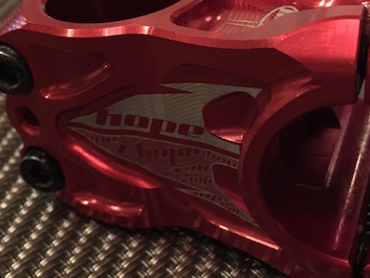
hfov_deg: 31.9
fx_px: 641
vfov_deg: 24.4
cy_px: 142
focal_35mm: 60
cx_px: 247
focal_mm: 4.15
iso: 500
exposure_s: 1/15
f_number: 2.2
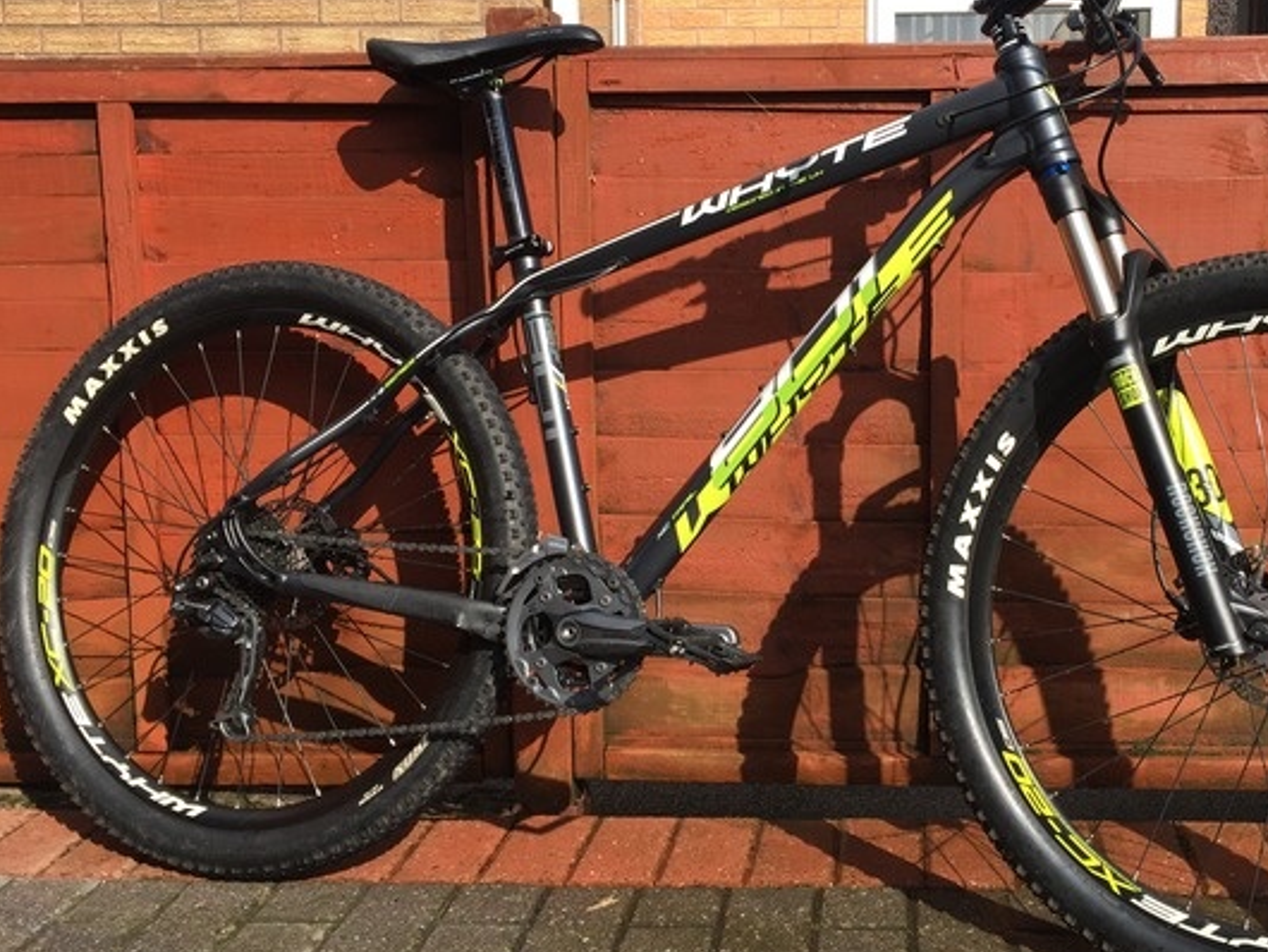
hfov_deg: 45.2
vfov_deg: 35.1
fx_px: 1503
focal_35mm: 41
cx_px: 818
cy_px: 432
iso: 32
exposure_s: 1/1236
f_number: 2.2
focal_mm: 4.15
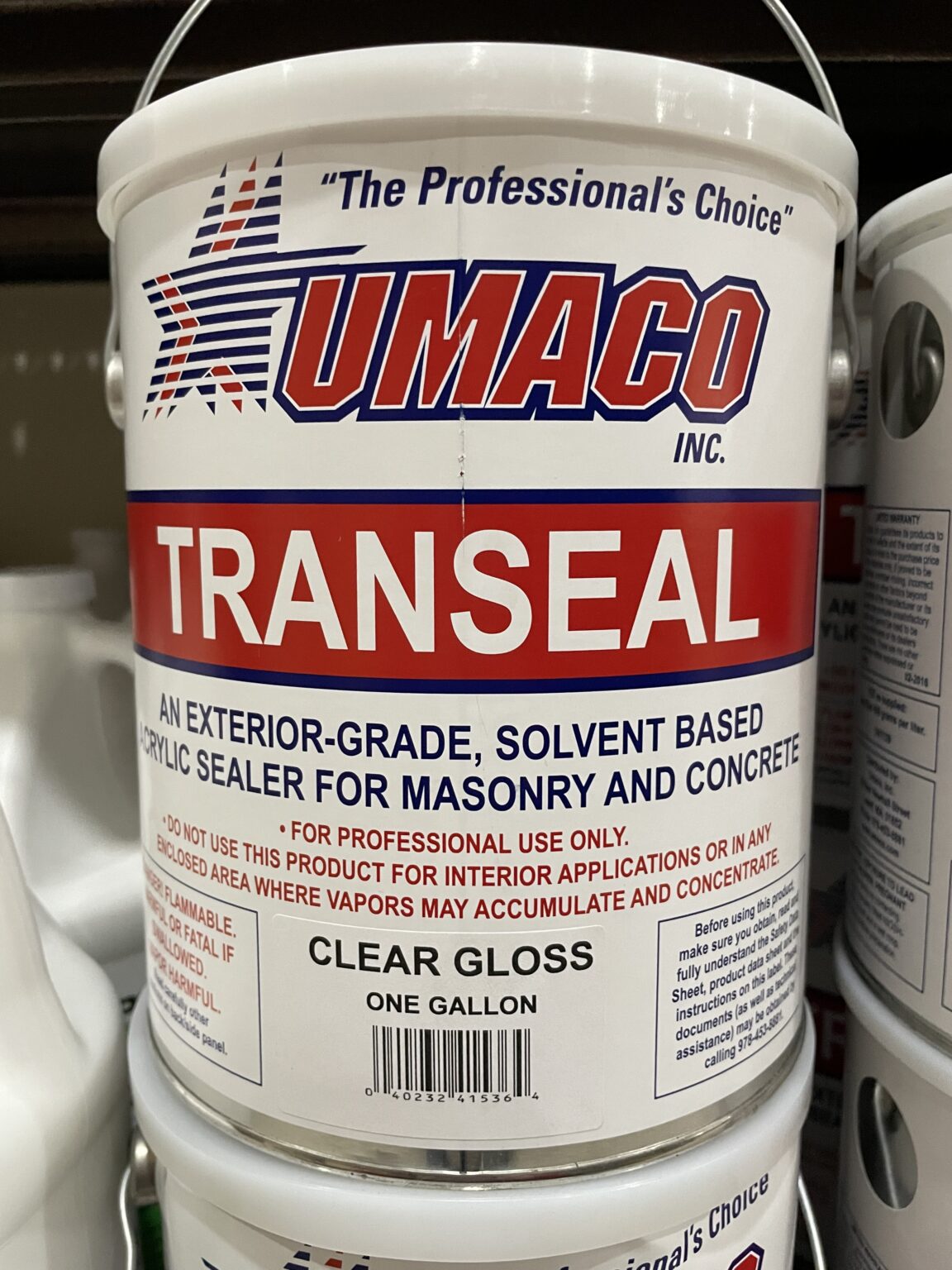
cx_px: 476
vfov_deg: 67.3
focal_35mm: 26
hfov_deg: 53.1
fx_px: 953
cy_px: 635
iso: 500
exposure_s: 1/60
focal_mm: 4.2
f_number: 1.6
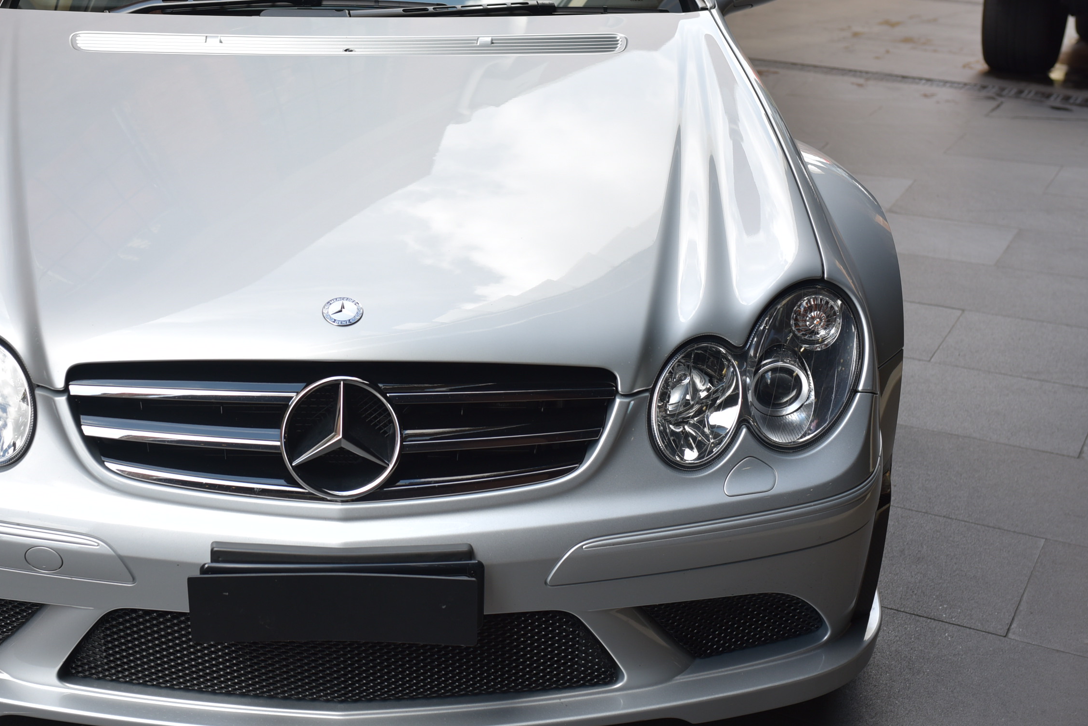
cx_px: 366
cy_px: 285
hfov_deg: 34.7
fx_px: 1723
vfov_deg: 23.7
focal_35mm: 57
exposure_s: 1/160
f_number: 4
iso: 80
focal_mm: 35
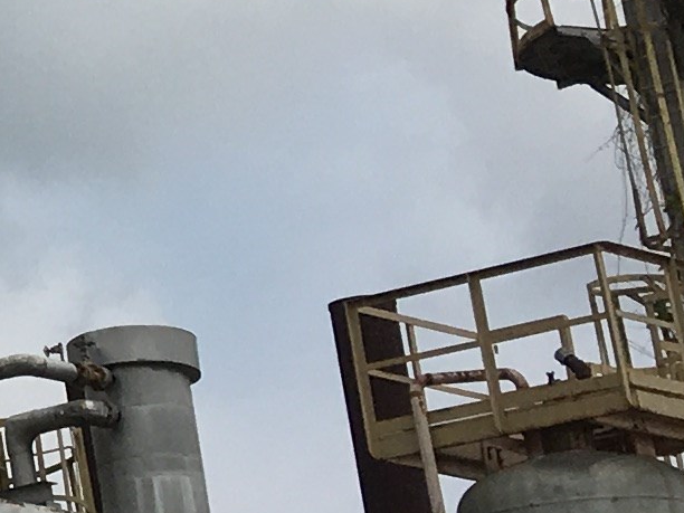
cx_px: -1163
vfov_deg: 7.7
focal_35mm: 191
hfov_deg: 8.9
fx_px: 3774
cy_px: -150
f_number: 2.2
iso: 25
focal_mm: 4.15
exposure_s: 1/3663
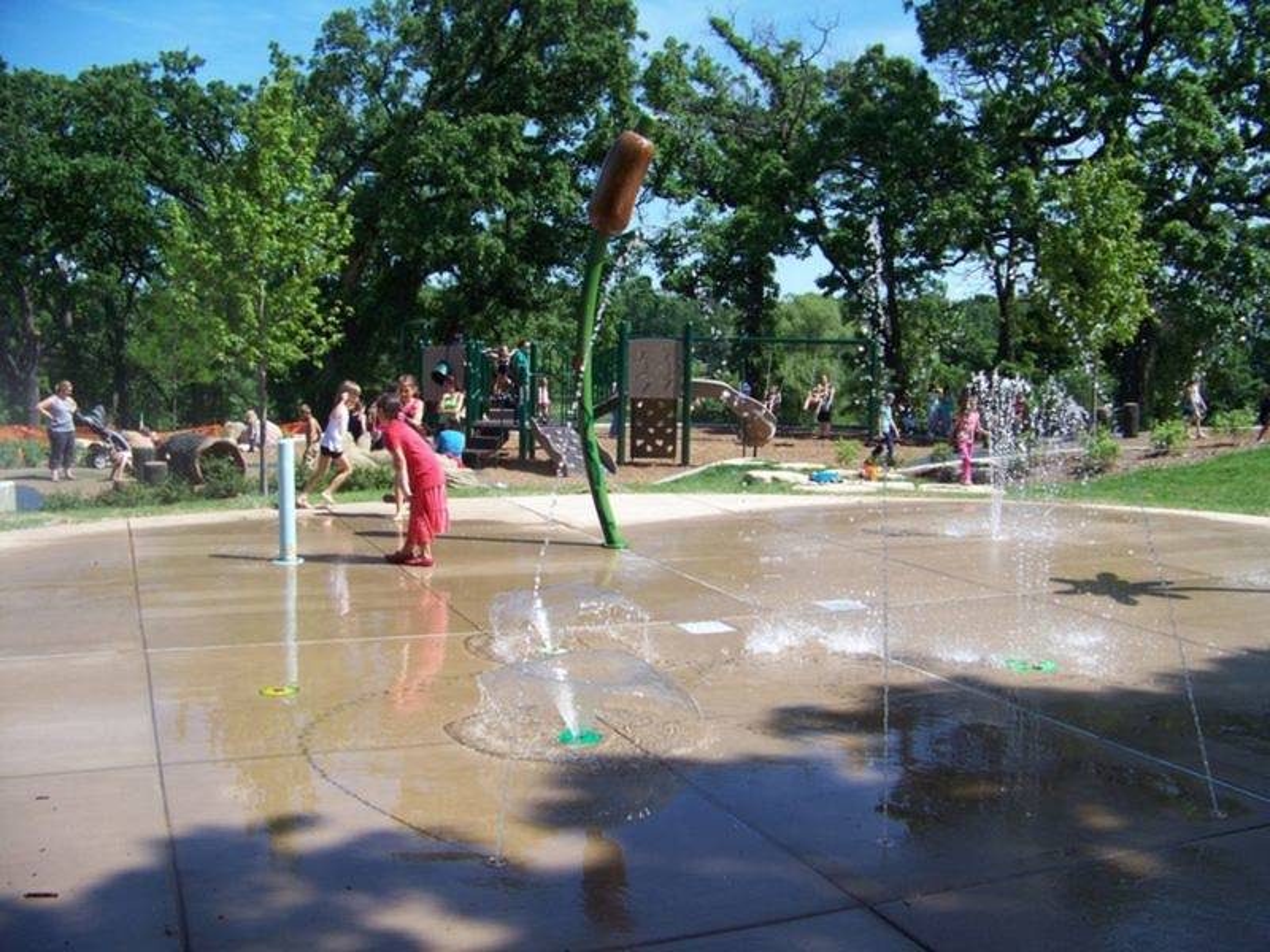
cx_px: 635
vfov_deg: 39.7
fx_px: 1321
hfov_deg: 51.4
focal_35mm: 36
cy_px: 476
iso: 67
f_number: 2.8
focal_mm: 5.85
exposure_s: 1/800
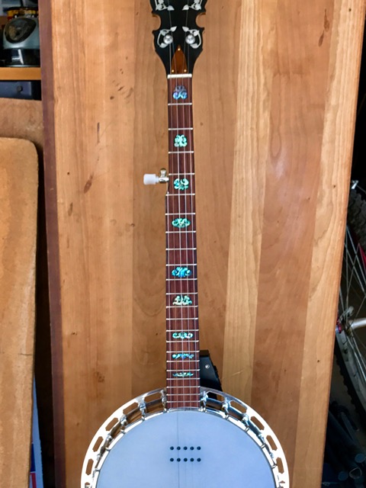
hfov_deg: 49.7
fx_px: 395
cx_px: 183
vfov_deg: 63.4
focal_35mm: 28
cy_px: 244
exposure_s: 1/120
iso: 25
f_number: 1.8
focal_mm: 3.99
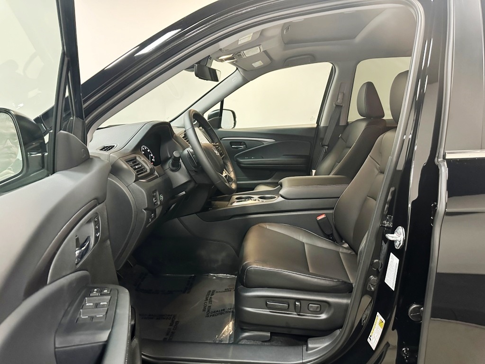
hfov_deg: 71.6
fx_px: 336
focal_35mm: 24
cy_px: 182
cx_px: 242
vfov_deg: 56.8
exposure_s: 1/40
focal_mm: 6.86
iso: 800
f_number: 1.78
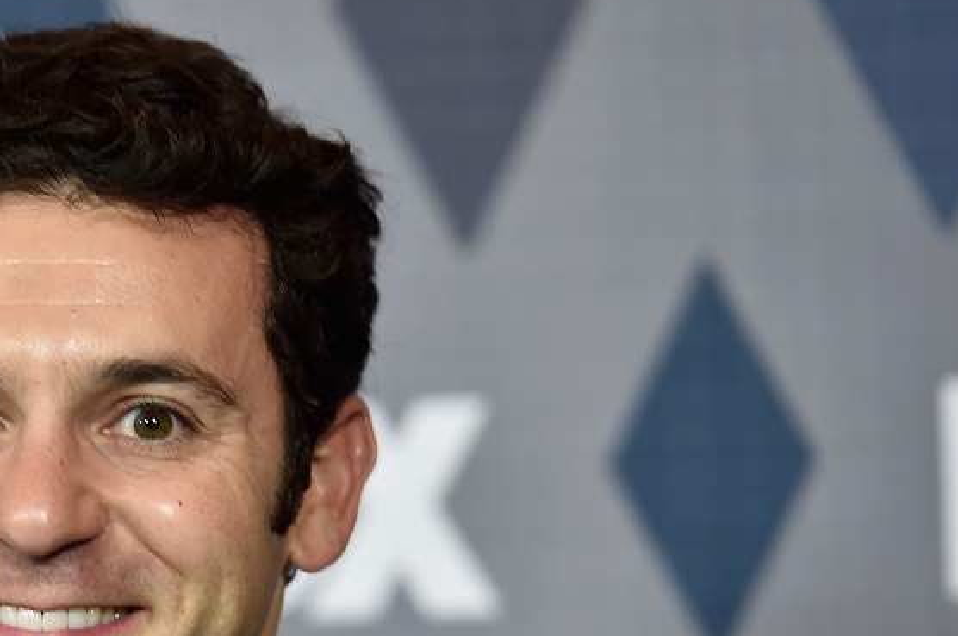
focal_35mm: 356
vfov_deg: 3.8
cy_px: 663
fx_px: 9460
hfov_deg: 5.8
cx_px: 55
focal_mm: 165
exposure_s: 1/250
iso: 1250
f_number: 4
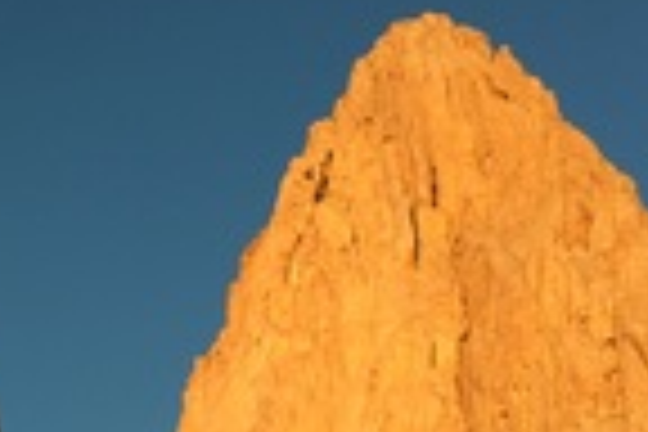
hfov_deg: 23.4
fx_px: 1512
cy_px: 392
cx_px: 36
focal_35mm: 84
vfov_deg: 16.1
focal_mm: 4.15
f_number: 2.2
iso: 25
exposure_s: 1/120
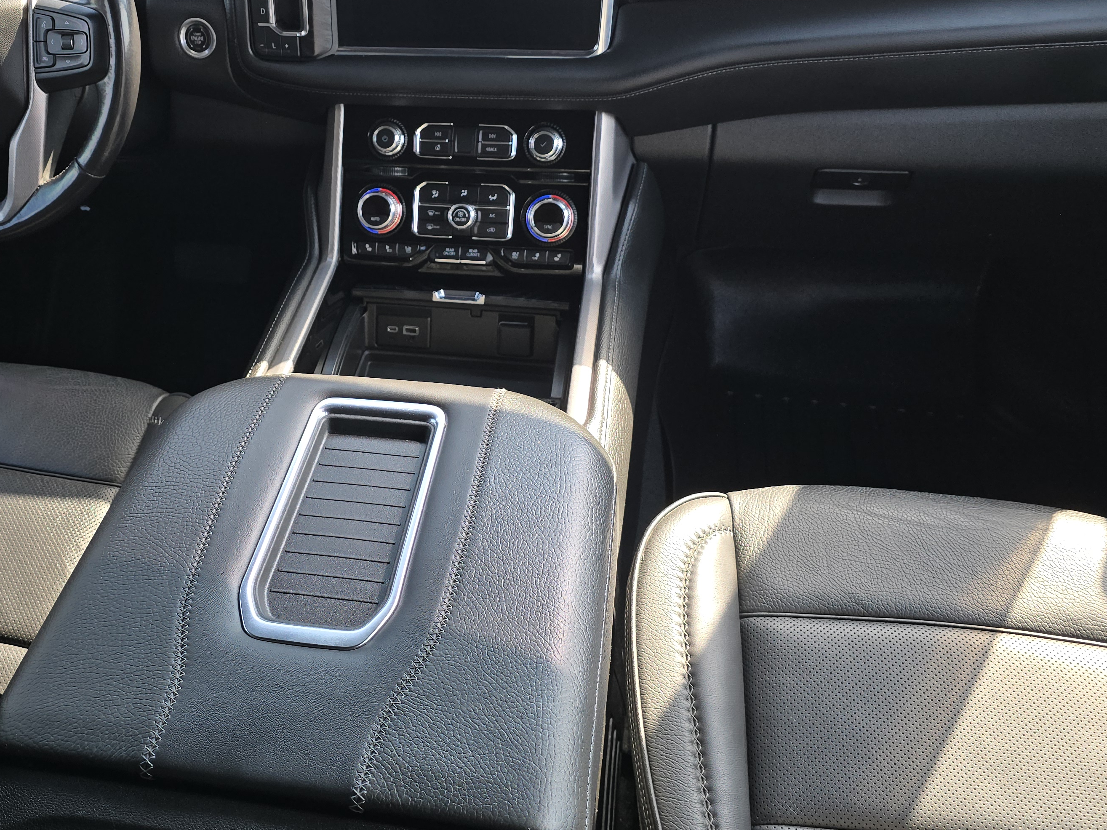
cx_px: 399
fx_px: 1119
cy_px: 336
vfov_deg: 40.5
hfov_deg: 51.9
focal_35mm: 35
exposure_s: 1/180
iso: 32
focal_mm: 6.3
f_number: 1.7
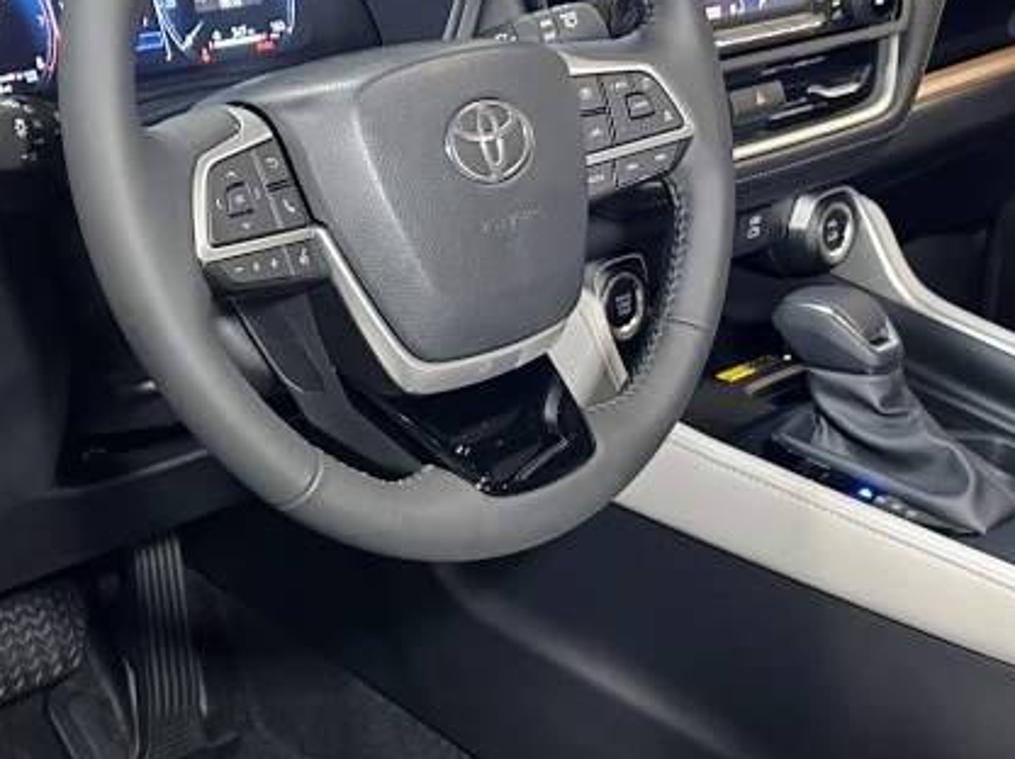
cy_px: 491
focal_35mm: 59
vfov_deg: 24.7
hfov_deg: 32.7
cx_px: 460
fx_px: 1728
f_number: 1.78
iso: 640
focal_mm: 6.86
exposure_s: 1/40
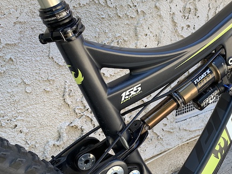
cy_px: 107
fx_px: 328
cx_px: 208
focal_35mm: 49
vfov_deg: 29.6
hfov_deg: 36.5
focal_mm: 4.25
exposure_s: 1/156
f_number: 1.8
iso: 25
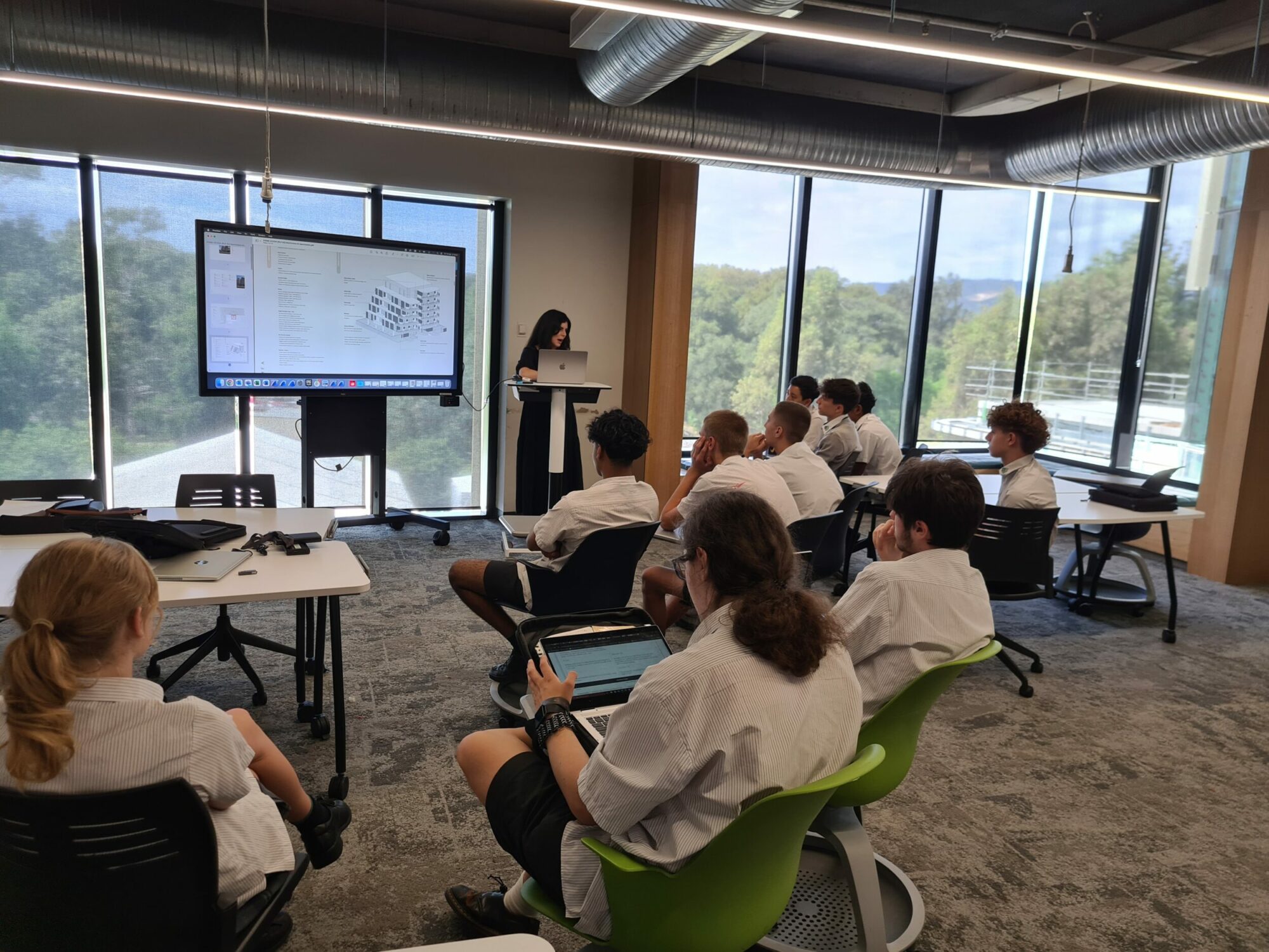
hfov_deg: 67.3
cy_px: 476
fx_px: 953
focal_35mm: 26
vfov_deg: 53.1
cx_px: 634
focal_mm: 5.4
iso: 64
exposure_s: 1/50
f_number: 1.8
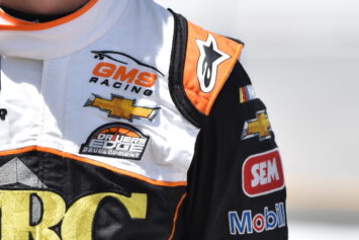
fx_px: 8928
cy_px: 43
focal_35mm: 895
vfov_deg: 1.5
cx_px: 39
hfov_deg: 2.3
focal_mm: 310
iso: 250
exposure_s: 1/1000
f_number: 5.6
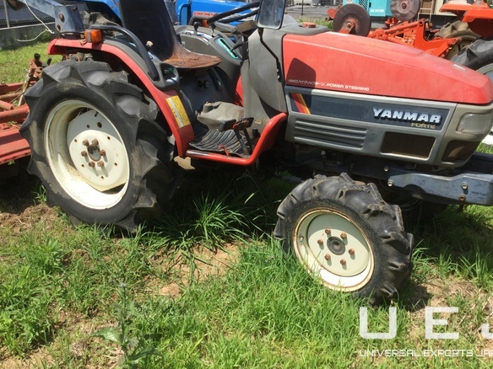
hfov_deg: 53.9
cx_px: 258
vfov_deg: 41.8
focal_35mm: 34
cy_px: 170
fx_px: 484
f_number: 2.4
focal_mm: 3.3
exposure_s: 1/947
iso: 25
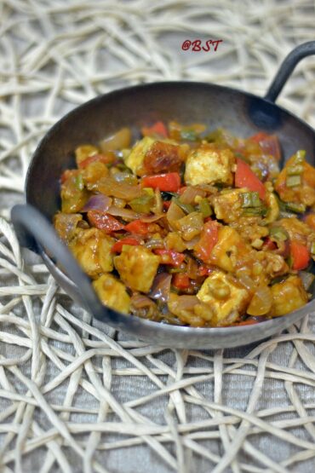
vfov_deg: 27.0
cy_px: 236
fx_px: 984
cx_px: 158
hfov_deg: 18.2
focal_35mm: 75
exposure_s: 1/60
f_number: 1.8
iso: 1100
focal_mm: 50
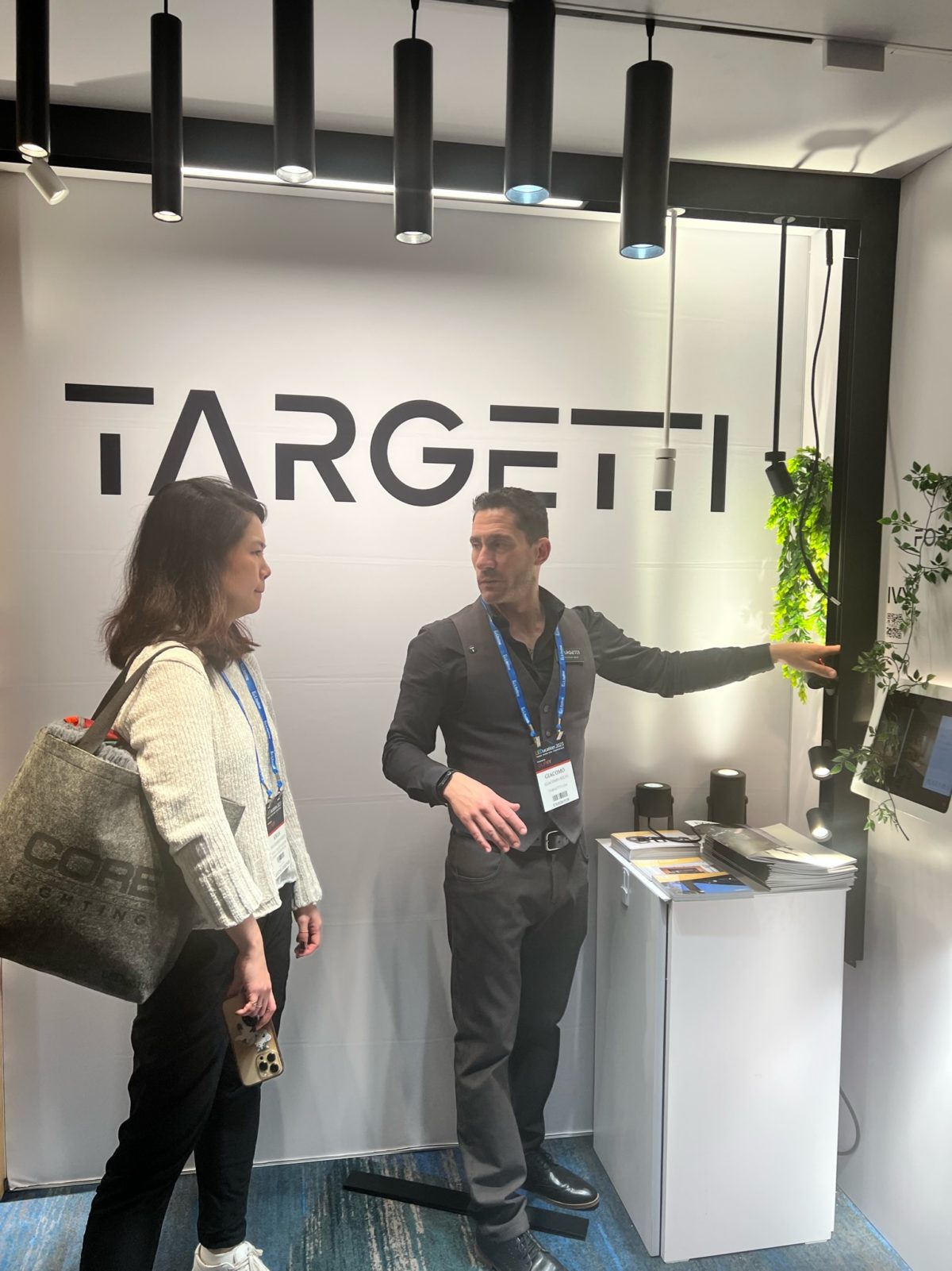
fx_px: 954
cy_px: 636
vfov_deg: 67.3
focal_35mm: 26
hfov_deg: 53.0
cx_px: 476
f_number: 1.5
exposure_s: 1/120
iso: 50
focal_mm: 5.7
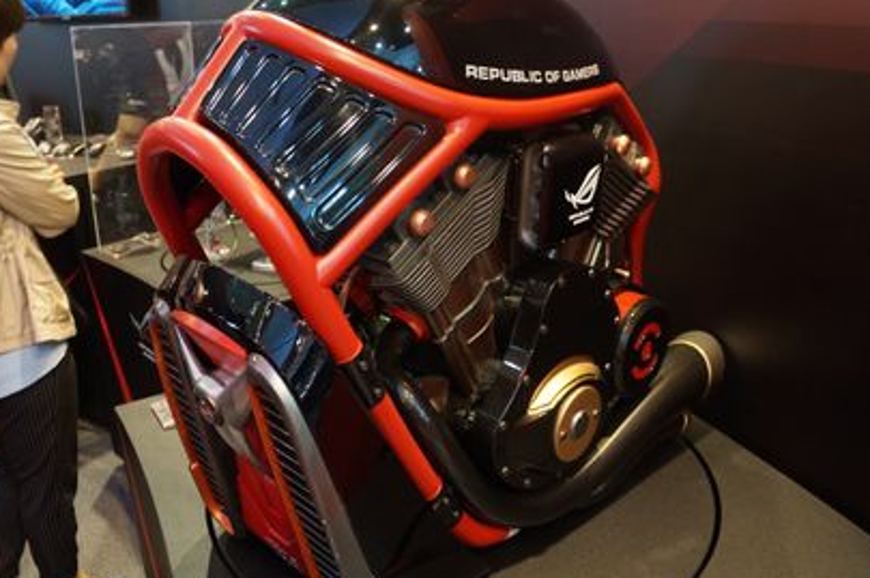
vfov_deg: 43.5
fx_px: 724
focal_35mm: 30
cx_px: 421
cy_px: 272
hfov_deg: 62.0
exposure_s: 1/40
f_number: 3.5
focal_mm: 18
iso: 800
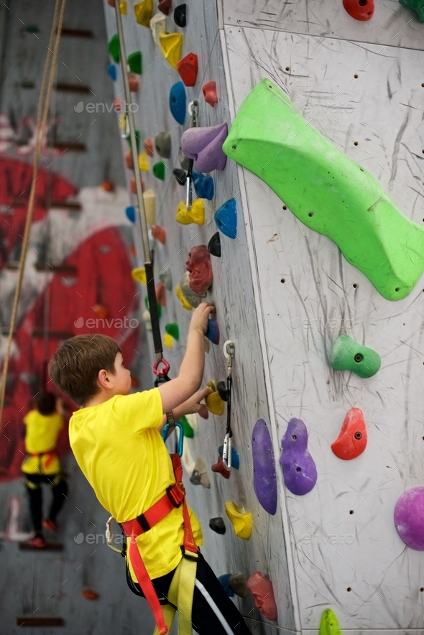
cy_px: 318
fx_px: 883
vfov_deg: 39.6
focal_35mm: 50
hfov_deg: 27.0
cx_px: 212
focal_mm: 50
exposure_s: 1/350
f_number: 2.4
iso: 800
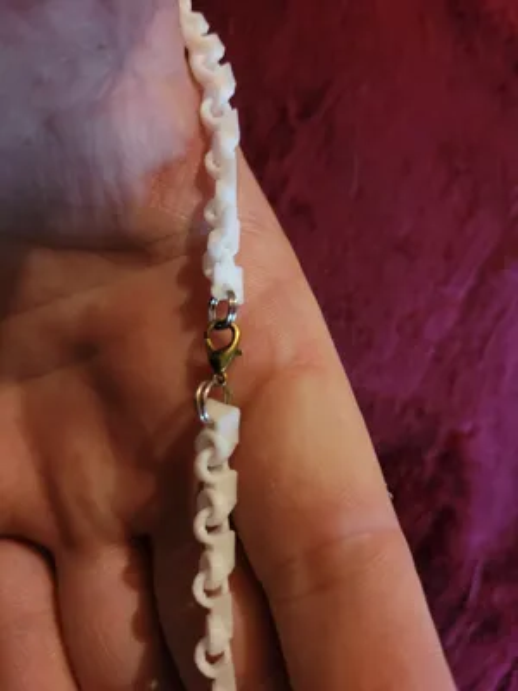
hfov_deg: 53.1
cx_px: 259
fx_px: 519
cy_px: 346
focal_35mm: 26
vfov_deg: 67.3
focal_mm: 5.4
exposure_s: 1/30
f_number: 1.8
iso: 500
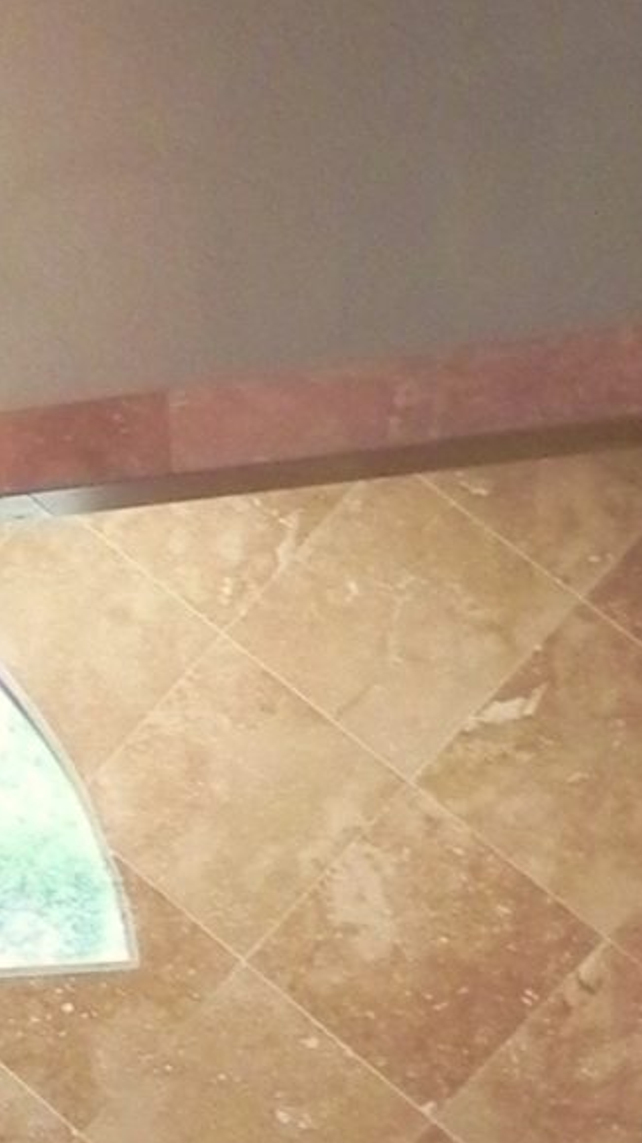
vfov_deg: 17.0
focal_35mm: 125
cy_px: 908
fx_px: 3785
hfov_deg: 8.5
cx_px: -1075
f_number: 2.8
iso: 160
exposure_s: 1/30.8
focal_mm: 4.6
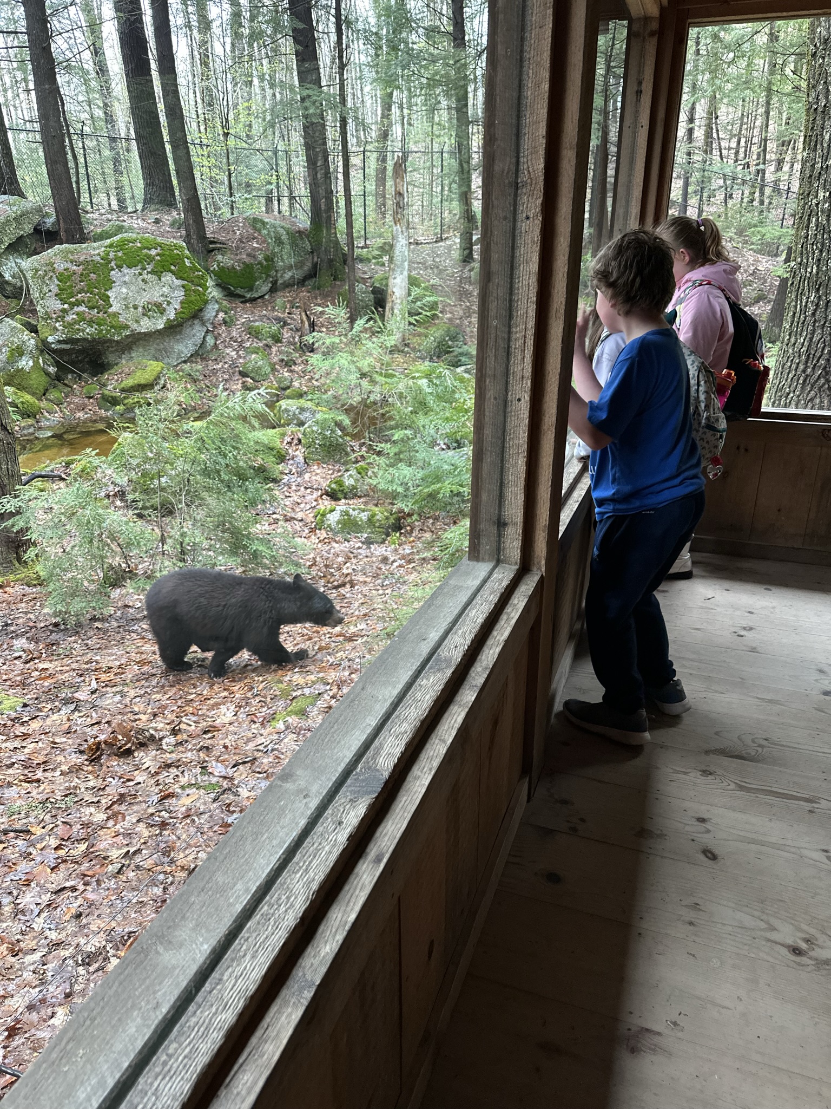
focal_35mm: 24
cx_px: 416
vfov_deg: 71.6
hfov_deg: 56.8
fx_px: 768
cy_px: 554
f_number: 1.78
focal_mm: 6.86
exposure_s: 1/109
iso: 250
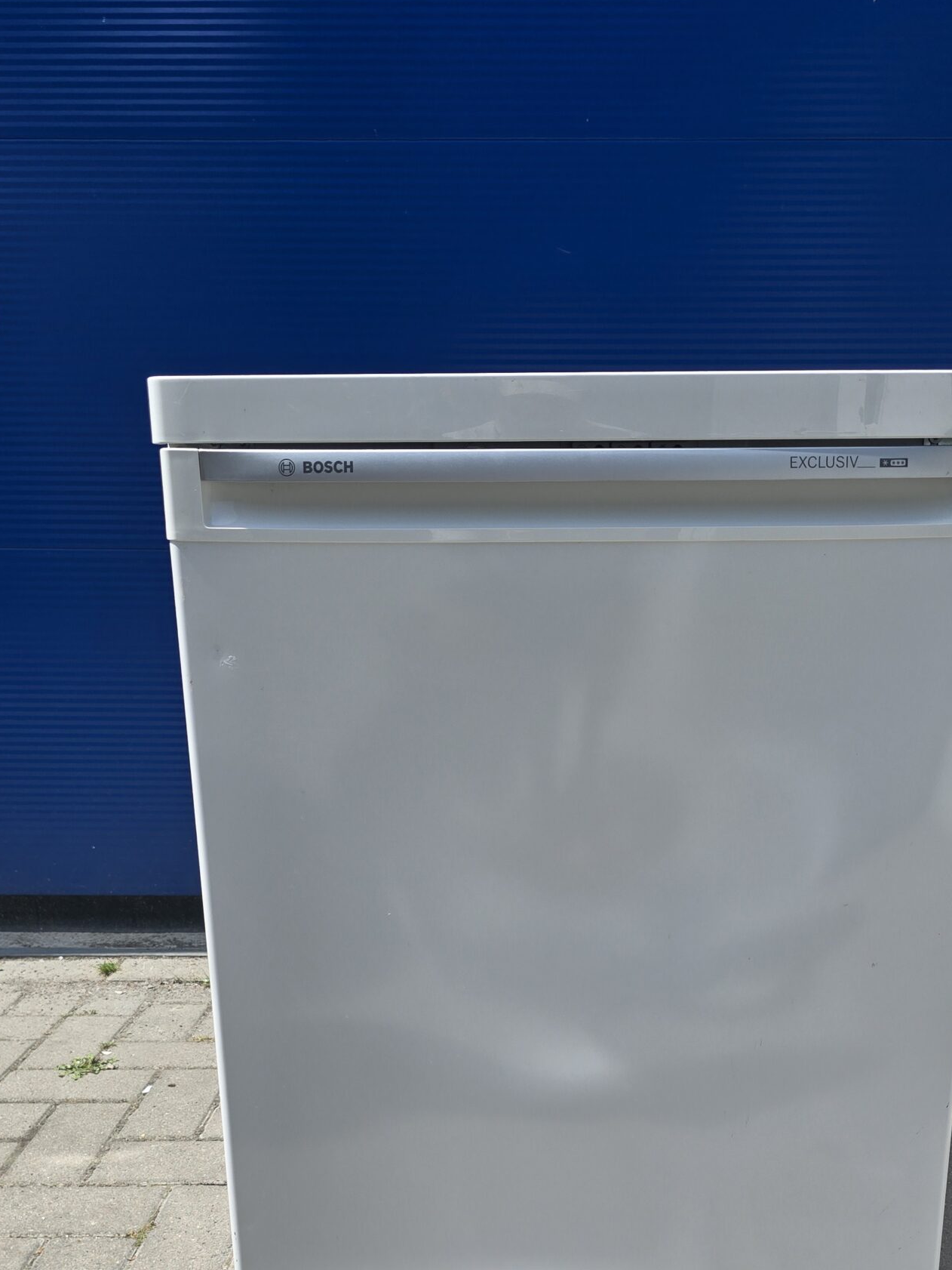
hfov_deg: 40.6
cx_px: 548
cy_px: 884
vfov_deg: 51.3
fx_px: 1283
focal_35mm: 35
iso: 12
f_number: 1.7
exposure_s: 1/670
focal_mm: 6.3
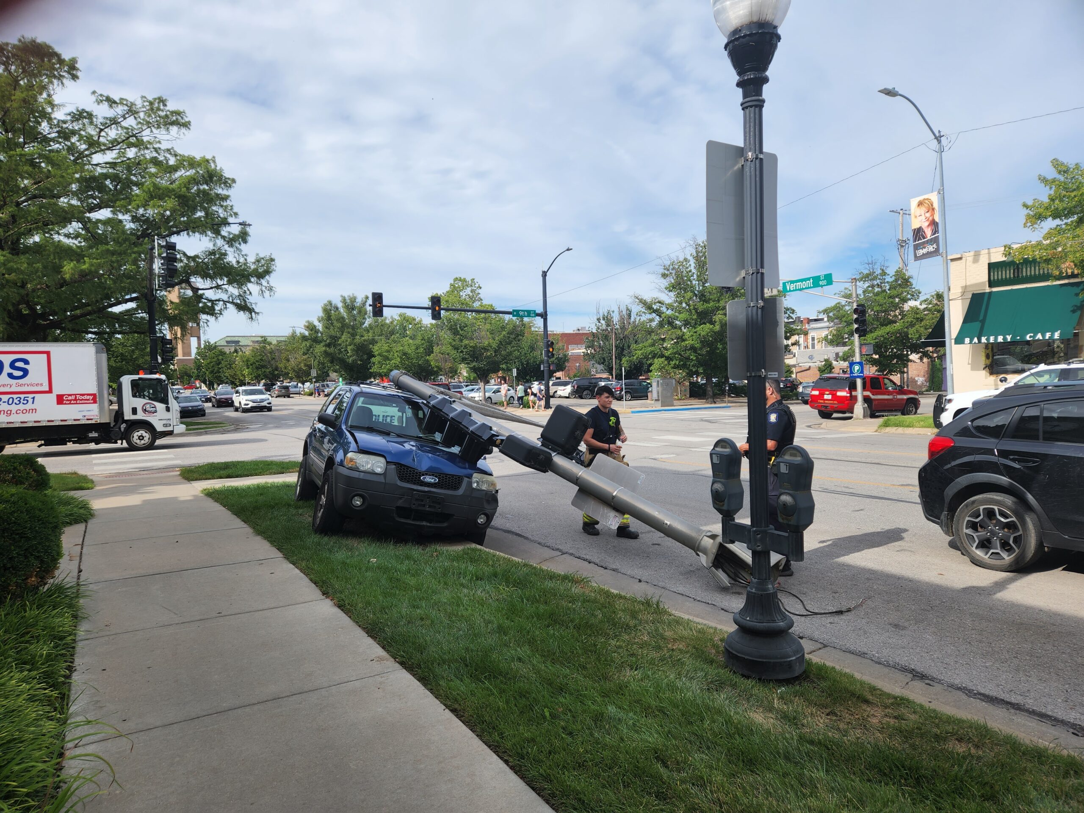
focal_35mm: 23
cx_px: 542
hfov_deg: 73.9
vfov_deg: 58.9
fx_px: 720
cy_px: 406
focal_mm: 5.4
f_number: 1.8
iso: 20
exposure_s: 1/1182
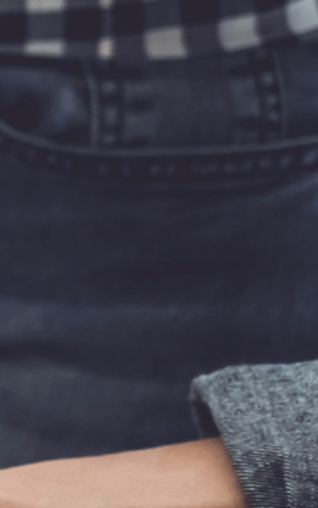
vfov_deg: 6.9
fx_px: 4238
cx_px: -1010
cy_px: 402
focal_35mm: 306
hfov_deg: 4.0
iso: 200
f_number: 2.8
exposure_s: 1/100
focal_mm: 35
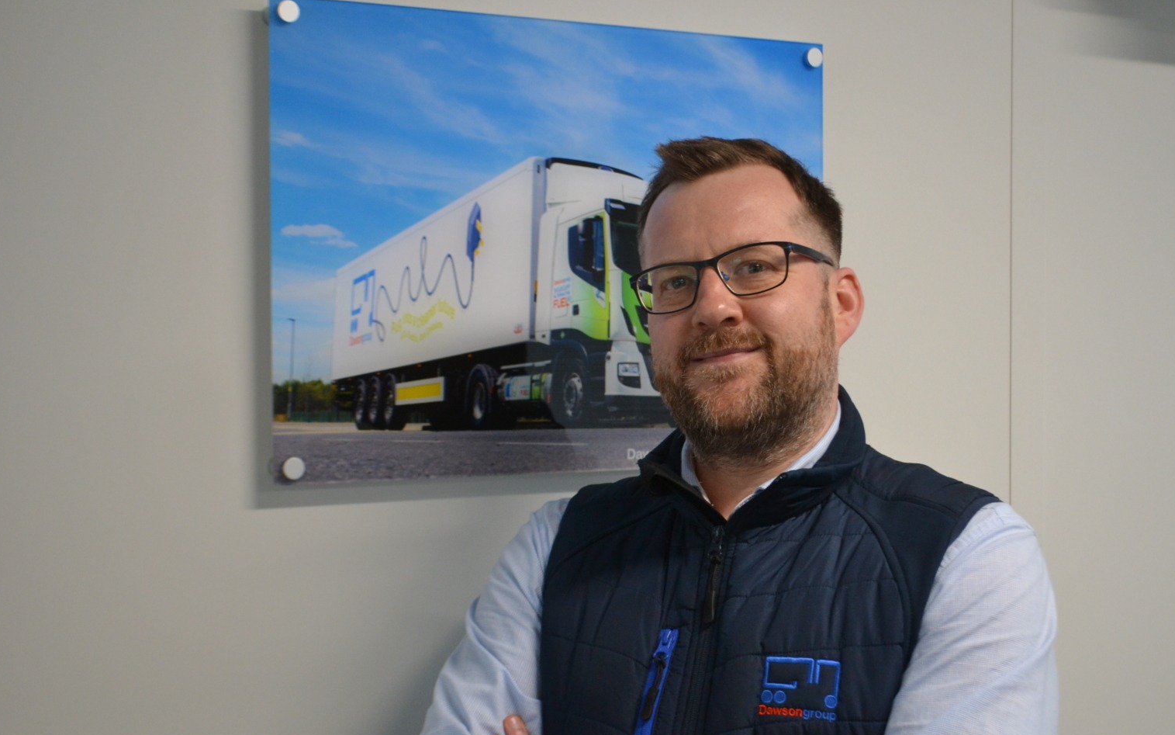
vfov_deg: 21.0
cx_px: 586
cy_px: 379
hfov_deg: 33.0
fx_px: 1985
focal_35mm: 62
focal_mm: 40
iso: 1100
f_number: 5.3
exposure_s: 1/60
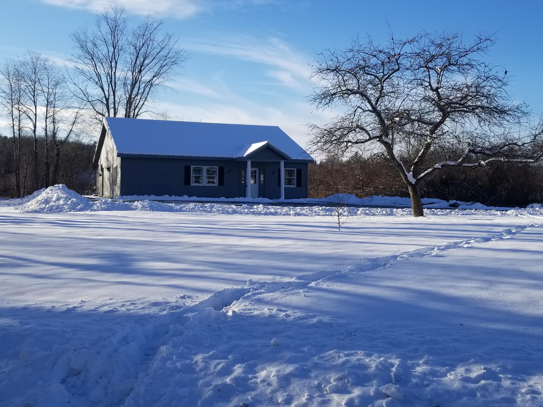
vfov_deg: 53.1
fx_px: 408
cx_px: 272
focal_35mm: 26
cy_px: 204
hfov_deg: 67.3
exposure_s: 1/2703
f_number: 1.7
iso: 50
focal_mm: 4.25
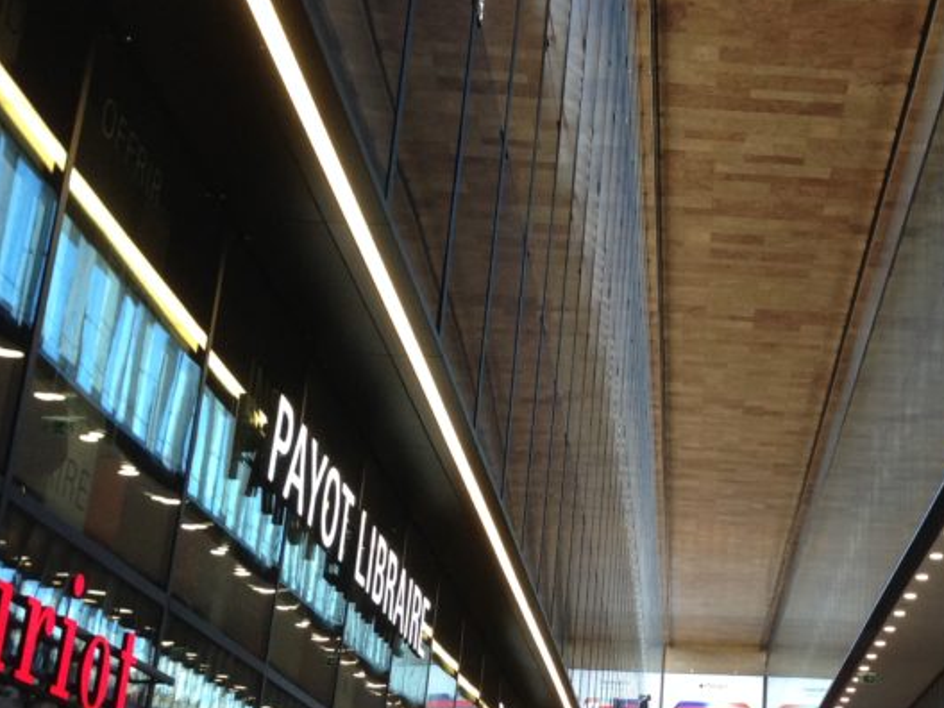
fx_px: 1745
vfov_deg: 22.9
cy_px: 354
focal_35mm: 64
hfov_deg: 29.2
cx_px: 828
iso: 80
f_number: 2.4
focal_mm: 4.12
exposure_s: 1/120
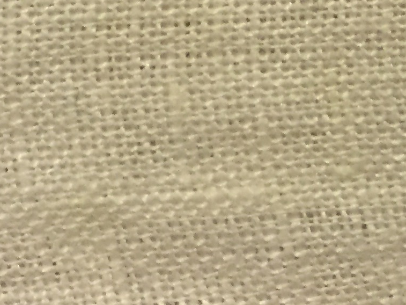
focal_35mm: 125
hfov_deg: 15.5
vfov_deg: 10.9
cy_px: -275
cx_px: 384
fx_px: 1466
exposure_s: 1/15
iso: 250
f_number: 2.2
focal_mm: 4.15
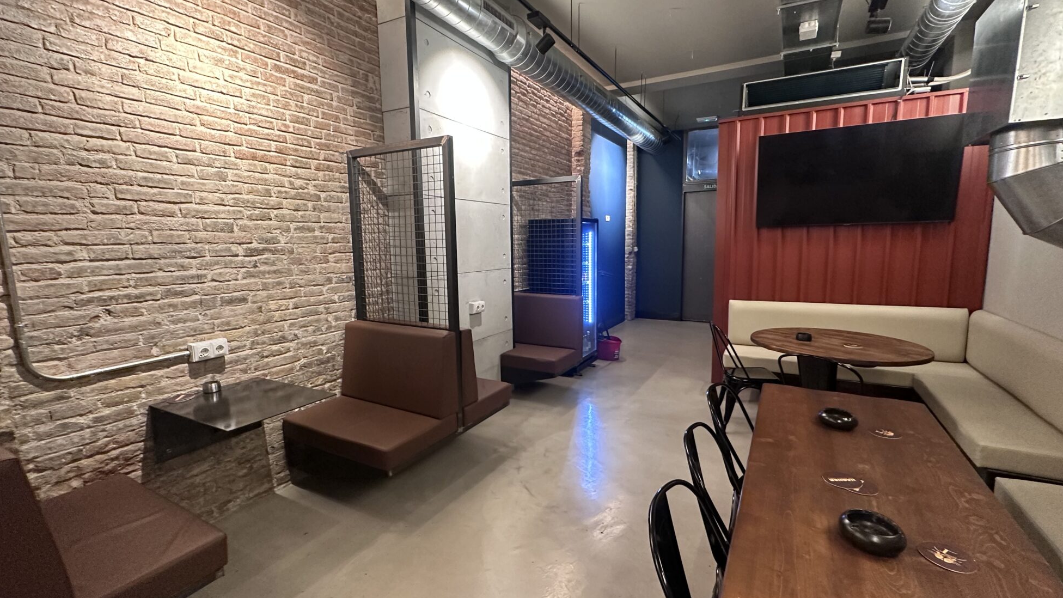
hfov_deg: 99.3
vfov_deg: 67.1
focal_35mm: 16
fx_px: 451
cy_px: 295
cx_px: 546
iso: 400
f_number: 2.2
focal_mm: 2.22
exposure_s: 1/60
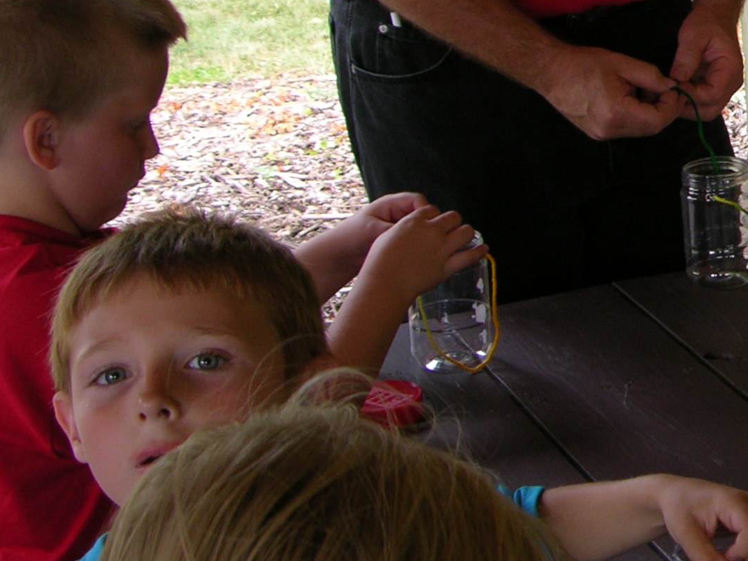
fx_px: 2571
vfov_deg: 12.3
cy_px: 23
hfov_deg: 15.6
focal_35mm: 119
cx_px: 1014
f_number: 3.2
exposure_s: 1/43.9
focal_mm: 10
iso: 50
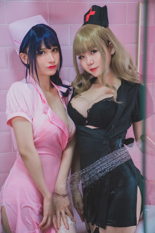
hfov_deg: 19.5
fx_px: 452
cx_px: 78
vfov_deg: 28.8
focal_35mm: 70
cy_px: 116
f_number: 2.8
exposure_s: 1/640
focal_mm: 70
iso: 8000
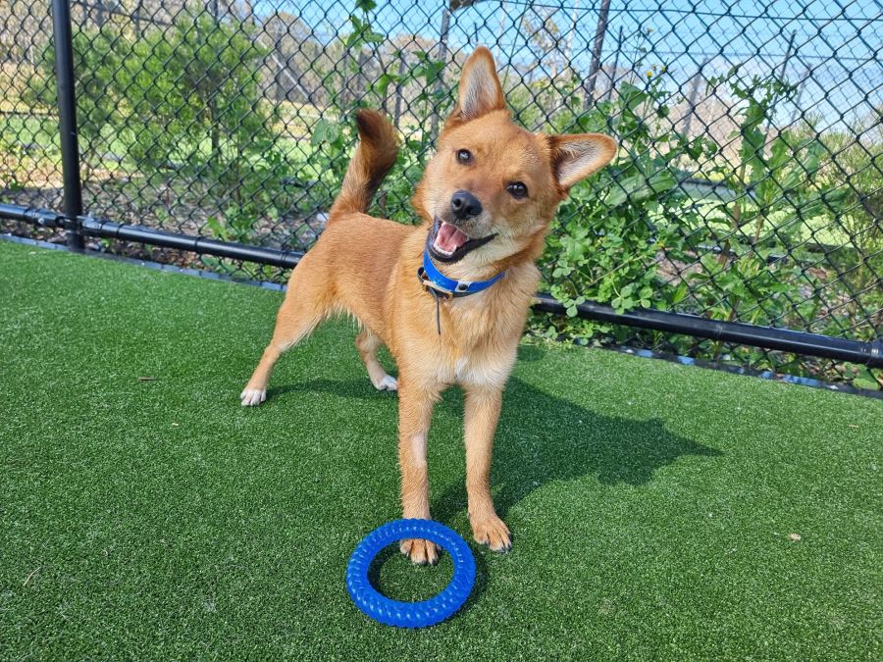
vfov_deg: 56.8
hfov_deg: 71.6
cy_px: 331
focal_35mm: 24
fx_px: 612
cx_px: 442
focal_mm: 6.7
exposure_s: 1/191
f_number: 1.8
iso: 50
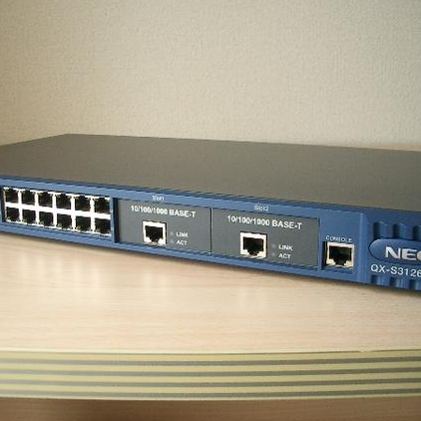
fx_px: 605
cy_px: 210
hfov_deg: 38.3
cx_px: 179
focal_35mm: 44
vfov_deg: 38.3
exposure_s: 1/80
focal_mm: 5.8
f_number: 2.6
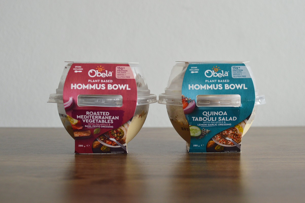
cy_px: 102
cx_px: 152
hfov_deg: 37.9
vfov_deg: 25.7
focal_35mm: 52
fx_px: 444
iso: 800
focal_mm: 35
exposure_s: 1/125
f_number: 3.5
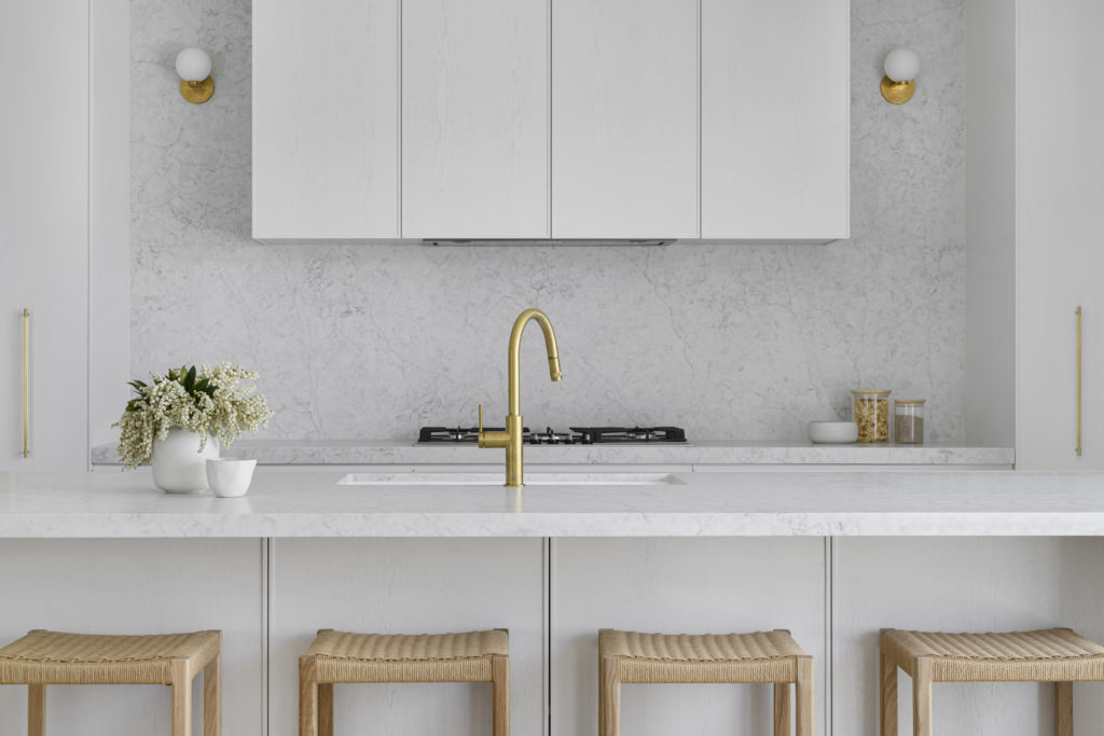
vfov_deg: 27.0
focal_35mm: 50
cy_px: 368
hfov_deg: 39.6
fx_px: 1533
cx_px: 552
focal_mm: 50
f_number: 8
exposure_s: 1/25
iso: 100
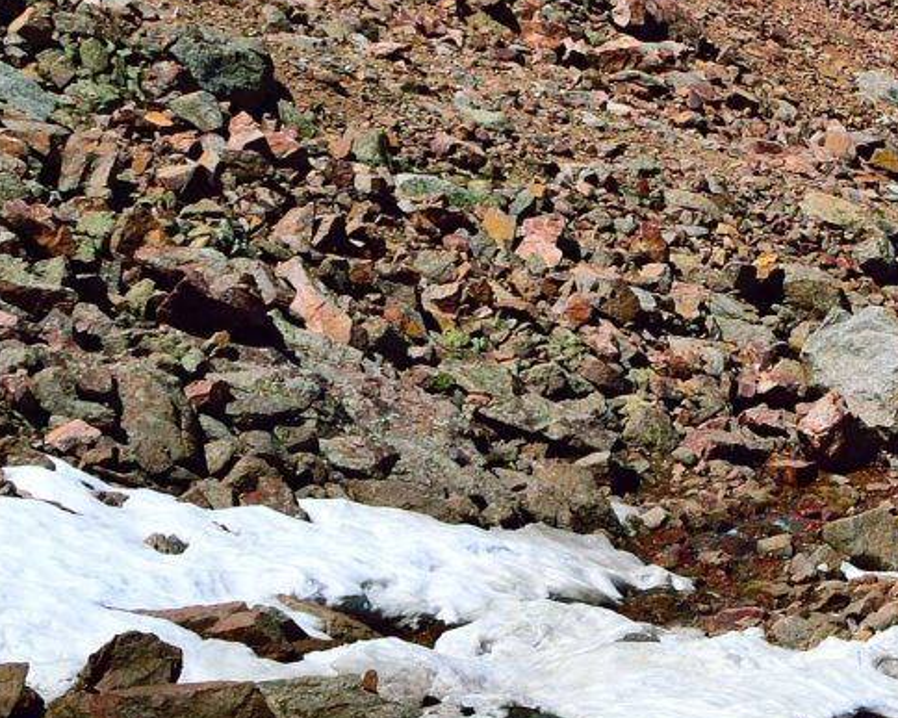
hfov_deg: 13.1
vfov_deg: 11.6
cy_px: -127
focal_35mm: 131
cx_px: 1687
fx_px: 3481
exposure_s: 1/500
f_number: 11
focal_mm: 22
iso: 200
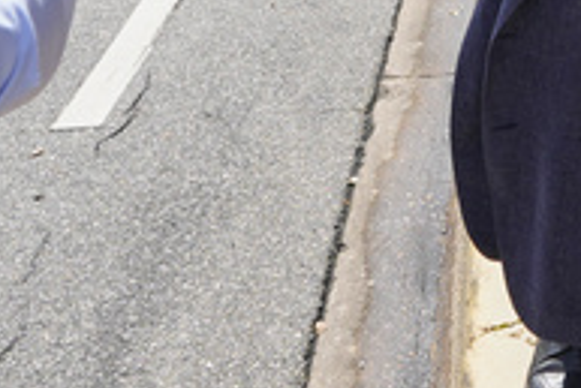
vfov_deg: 13.4
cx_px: 951
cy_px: -426
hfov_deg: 19.6
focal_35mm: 85
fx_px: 1373
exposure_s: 1/1000
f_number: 5.6
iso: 400
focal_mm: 16
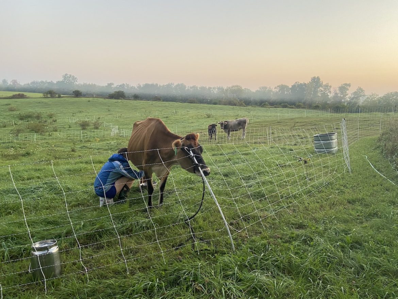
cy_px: 150
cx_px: 199
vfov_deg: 53.1
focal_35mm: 26
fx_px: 299
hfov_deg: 67.3
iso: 125
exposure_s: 1/60
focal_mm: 4.25
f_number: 1.8
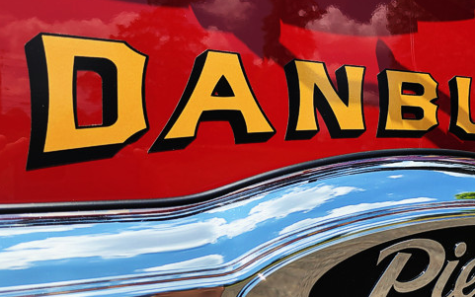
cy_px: 169
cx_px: 330
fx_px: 492
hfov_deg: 50.3
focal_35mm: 38
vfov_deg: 33.6
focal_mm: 6.4
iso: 12
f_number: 1.8
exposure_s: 1/574
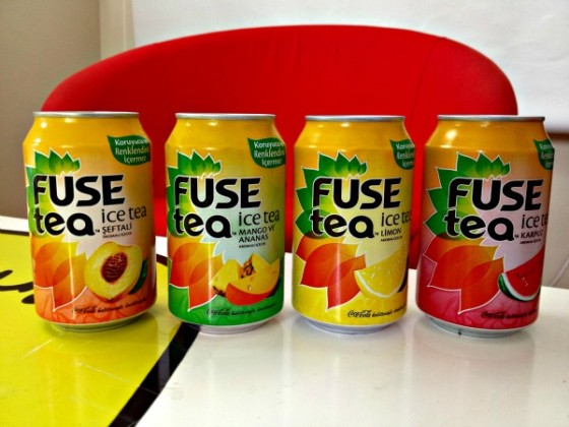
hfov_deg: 52.6
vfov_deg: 40.7
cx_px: 284
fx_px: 575
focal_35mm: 35
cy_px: 214
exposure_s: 1/20
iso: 100
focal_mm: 4.28
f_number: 2.4
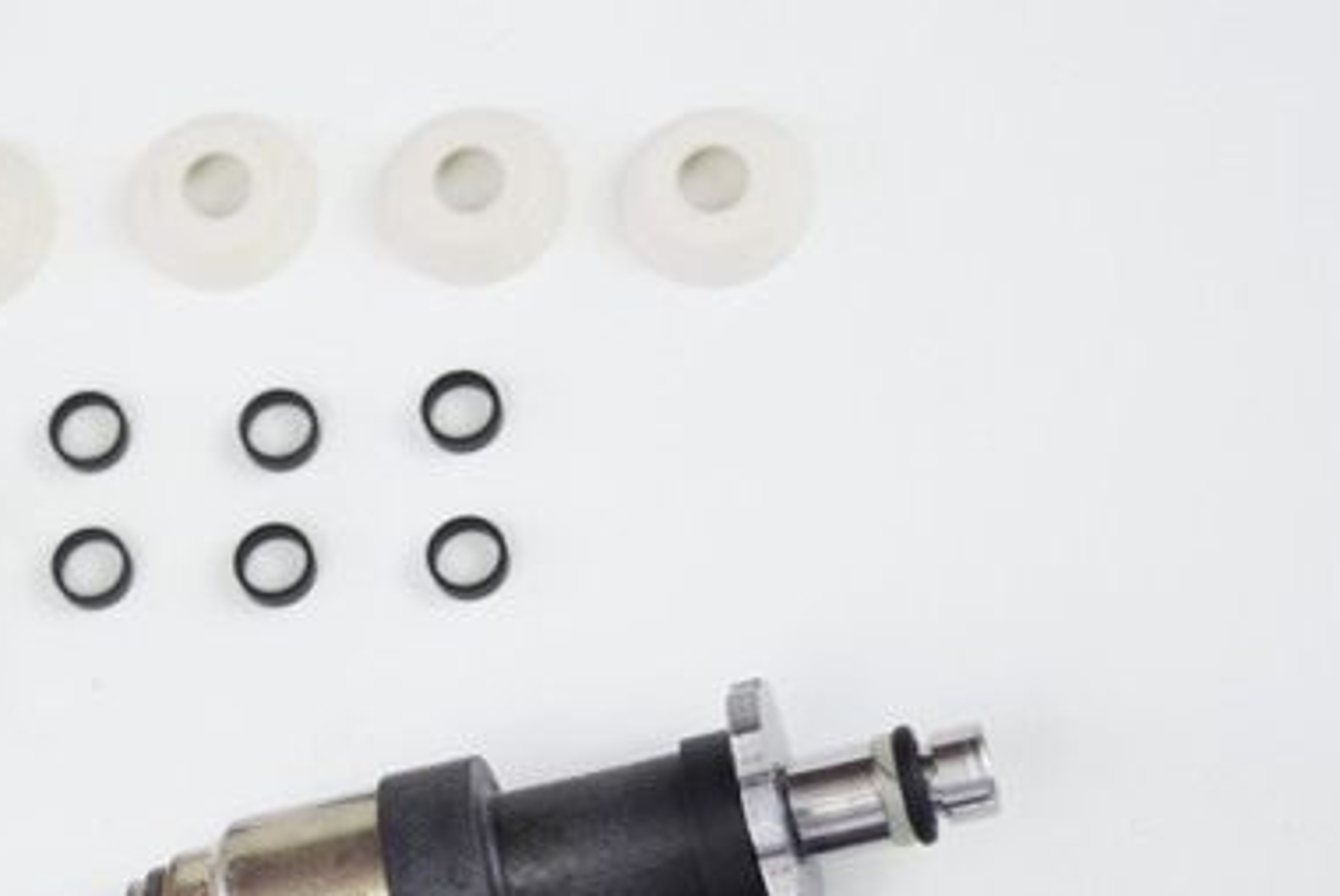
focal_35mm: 101
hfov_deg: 20.0
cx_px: 317
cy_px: 612
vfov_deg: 13.6
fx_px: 3762
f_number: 5
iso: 1100
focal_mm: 40
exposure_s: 1/60
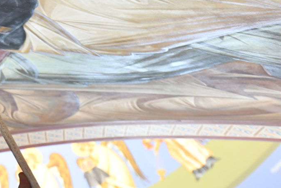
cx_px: -117
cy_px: 98
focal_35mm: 94
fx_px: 734
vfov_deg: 14.6
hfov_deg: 19.4
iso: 1600
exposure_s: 1/60
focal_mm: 25
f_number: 4
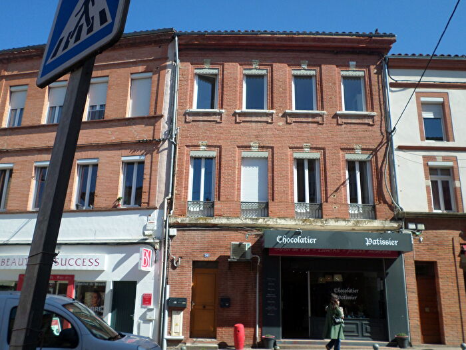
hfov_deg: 60.0
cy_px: 175
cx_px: 233
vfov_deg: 46.8
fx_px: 404
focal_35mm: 30
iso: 80
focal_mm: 5.5
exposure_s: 1/1000
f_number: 2.7
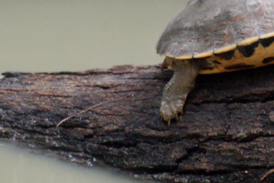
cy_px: 40
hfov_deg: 2.2
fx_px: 7146
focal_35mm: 939
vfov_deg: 1.5
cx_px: 255
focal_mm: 180
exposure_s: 1/100
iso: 800
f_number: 4.8
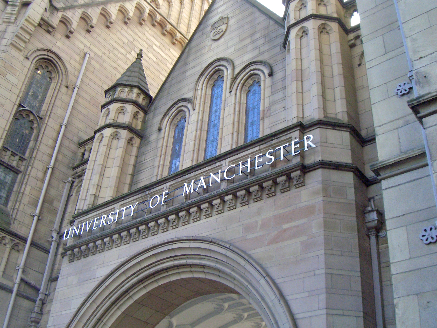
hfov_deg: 47.9
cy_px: 164
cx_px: 218
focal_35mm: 39
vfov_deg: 36.8
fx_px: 492
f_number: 4.8
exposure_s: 1/500
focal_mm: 8
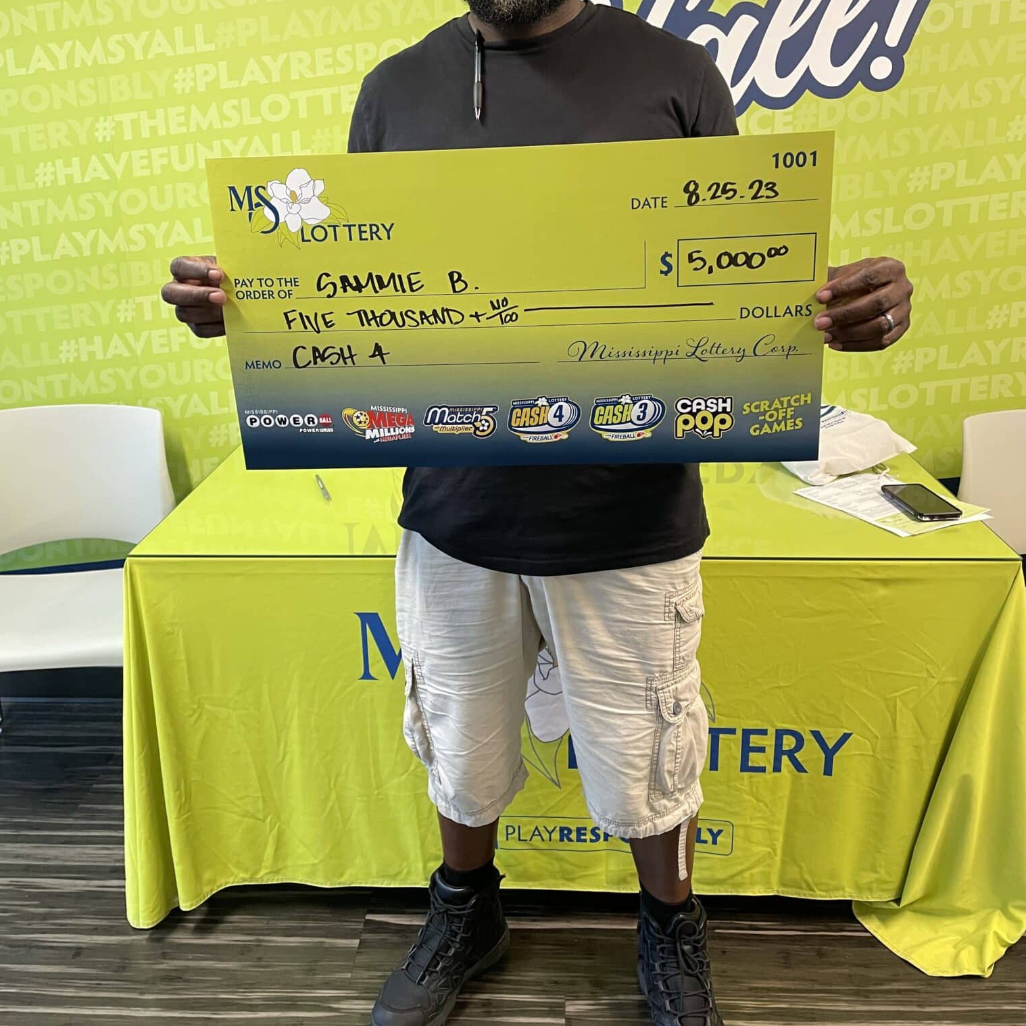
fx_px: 1040
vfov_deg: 52.2
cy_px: 416
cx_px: 513
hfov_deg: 52.5
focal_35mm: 31
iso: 125
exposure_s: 1/60
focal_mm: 4.2
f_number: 1.6
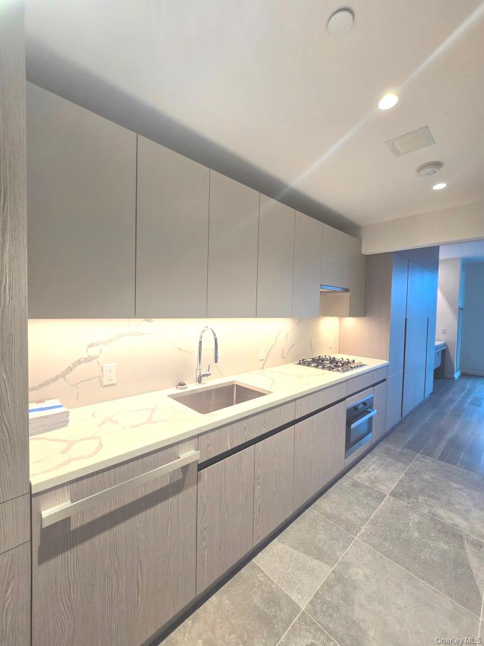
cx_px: 242
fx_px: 242
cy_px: 323
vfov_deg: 106.2
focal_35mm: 13
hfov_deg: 89.9
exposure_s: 1/60
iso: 100
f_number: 2.2
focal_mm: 2.2
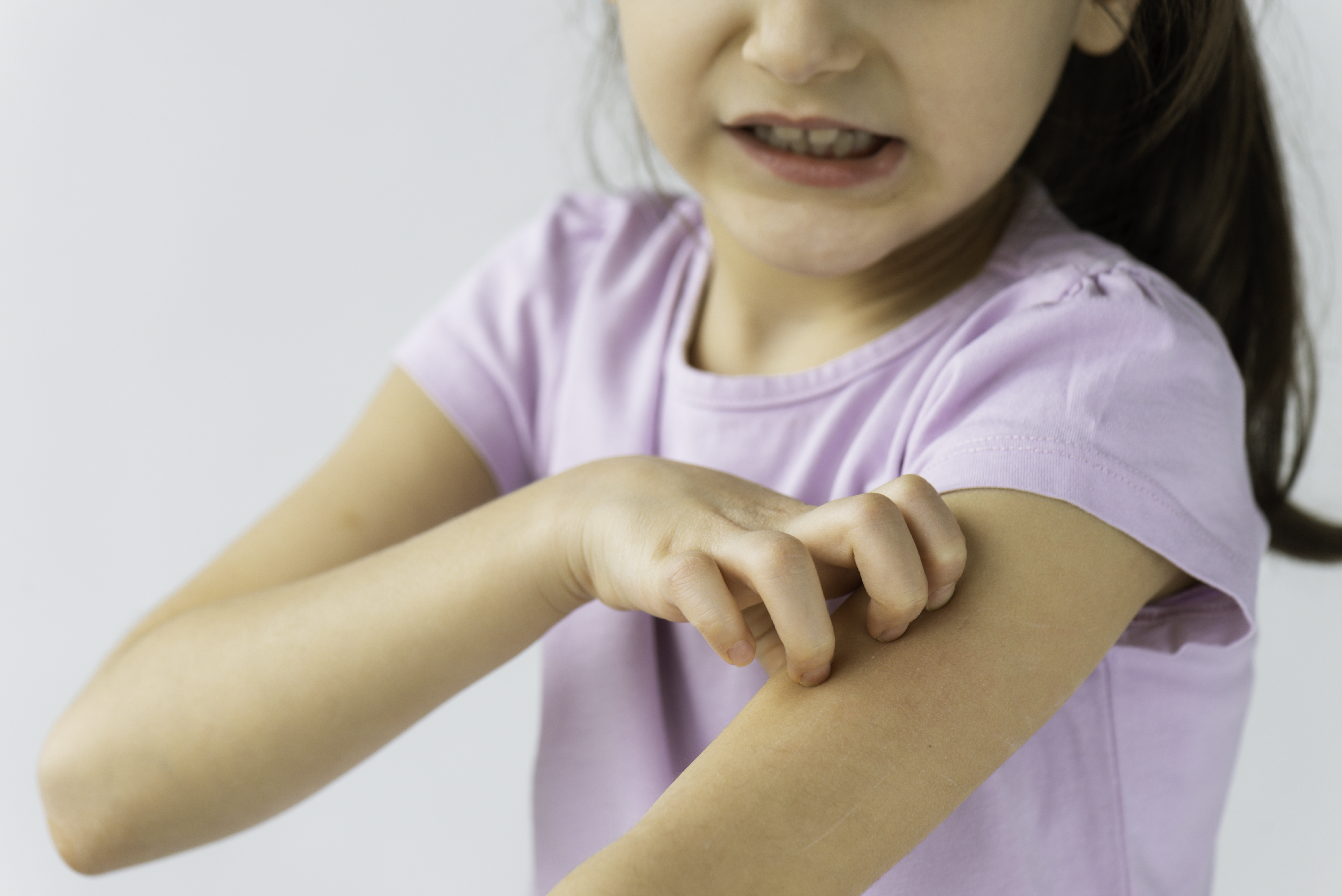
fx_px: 3915
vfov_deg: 13.1
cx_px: 671
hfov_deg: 19.5
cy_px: 448
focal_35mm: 105
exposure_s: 1/60
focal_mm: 105
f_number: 5.6
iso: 125
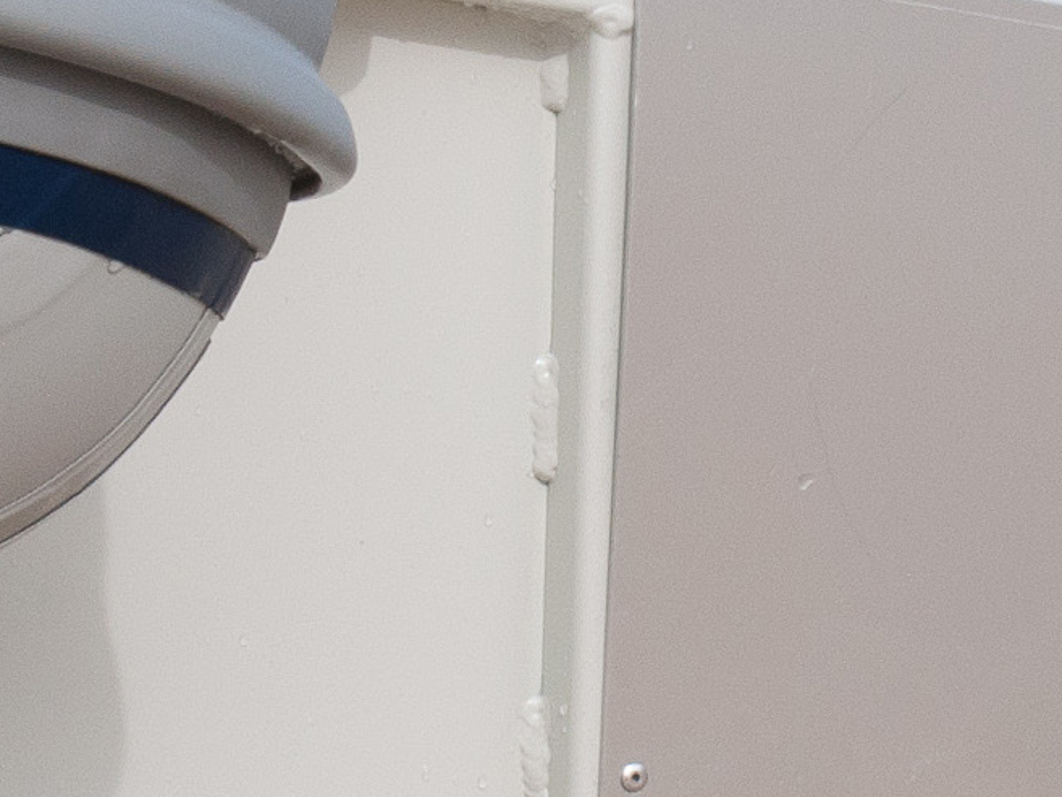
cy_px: 567
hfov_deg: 6.6
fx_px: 9236
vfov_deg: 4.9
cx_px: 716
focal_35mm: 301
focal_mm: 32
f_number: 10
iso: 200
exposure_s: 1/400
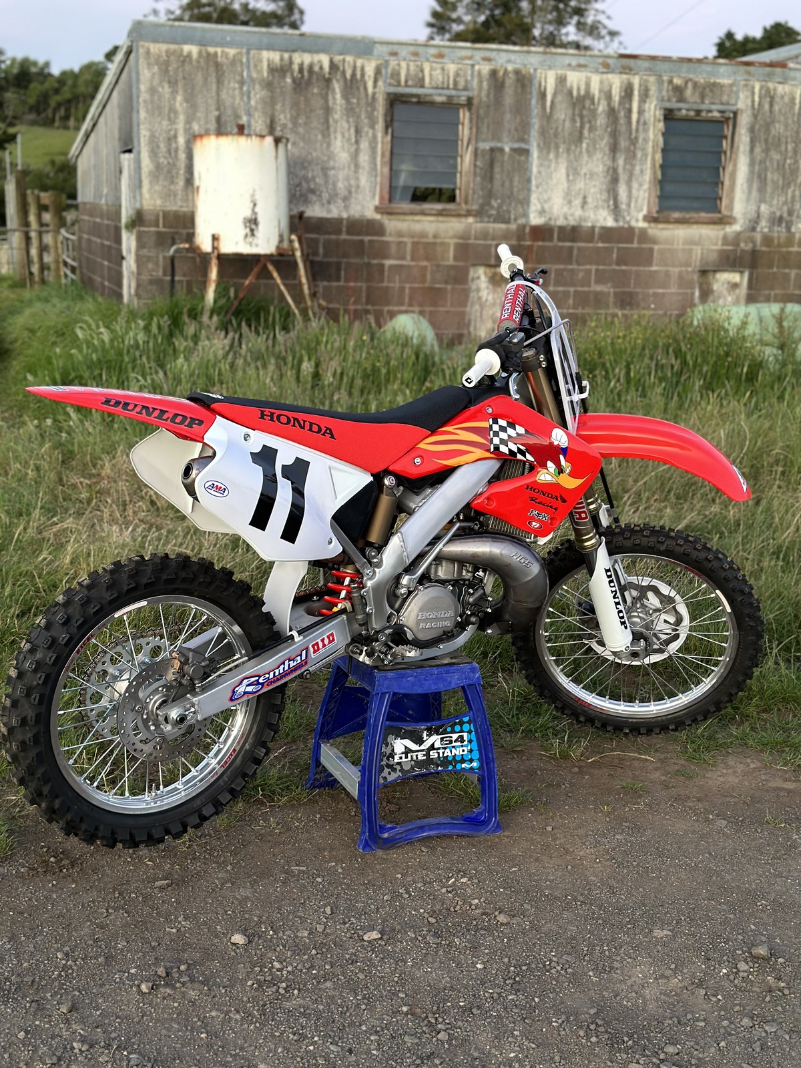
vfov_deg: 39.7
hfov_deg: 30.3
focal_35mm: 48
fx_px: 1481
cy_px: 534
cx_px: 400
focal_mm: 6.86
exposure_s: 1/60
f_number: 1.78
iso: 250
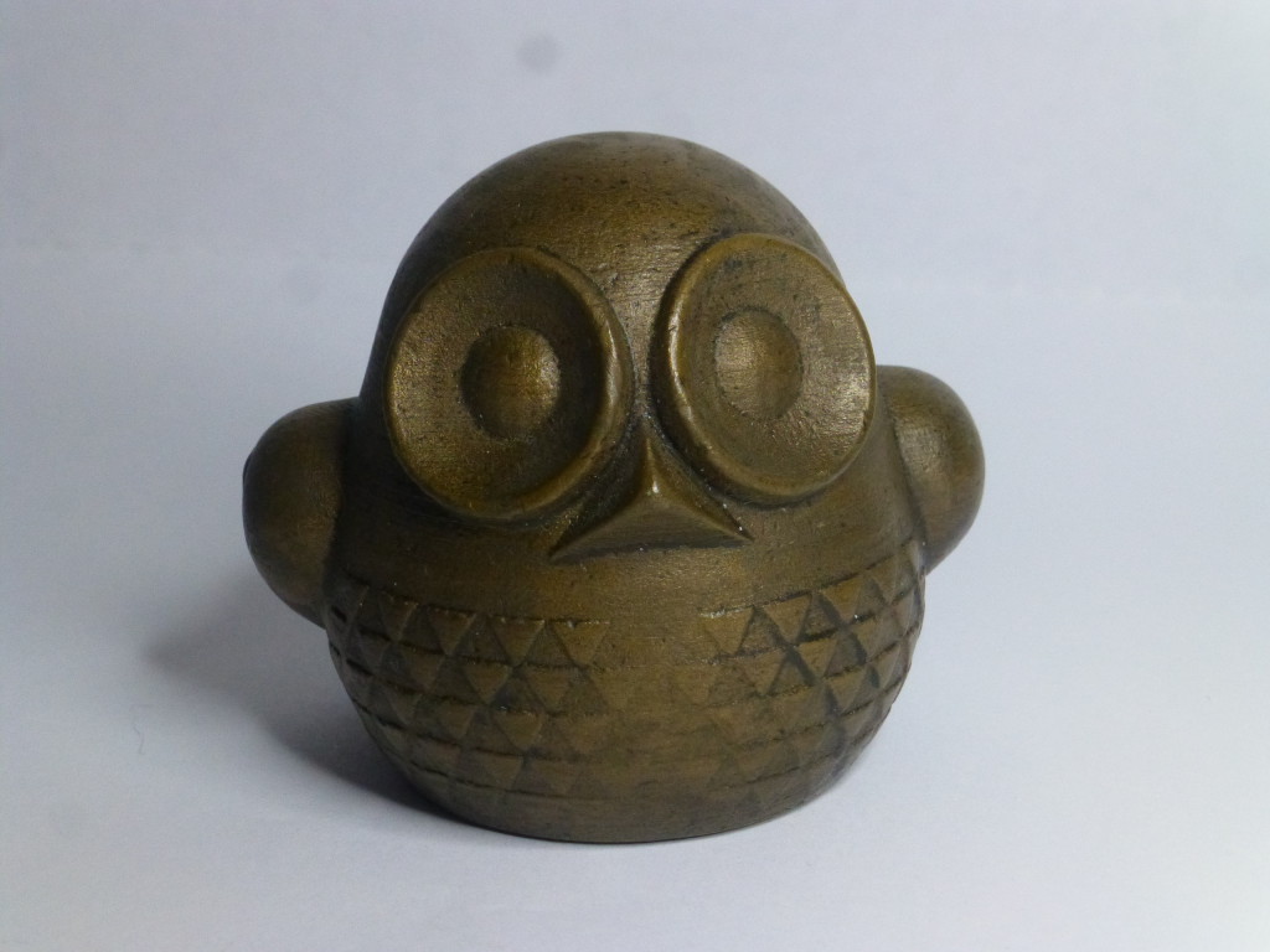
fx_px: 2898
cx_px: 635
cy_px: 476
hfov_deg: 24.7
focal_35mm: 79
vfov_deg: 18.7
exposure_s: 1/125
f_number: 5.1
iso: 500
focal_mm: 14.2
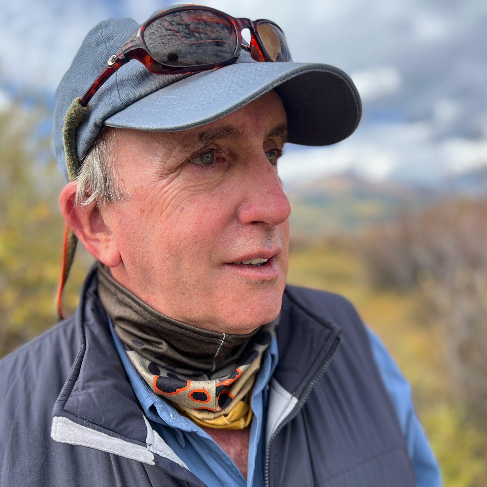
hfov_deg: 52.5
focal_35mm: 31
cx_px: 243
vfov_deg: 52.2
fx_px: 493
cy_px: 289
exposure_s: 1/1488
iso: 50
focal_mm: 5.7
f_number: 1.5
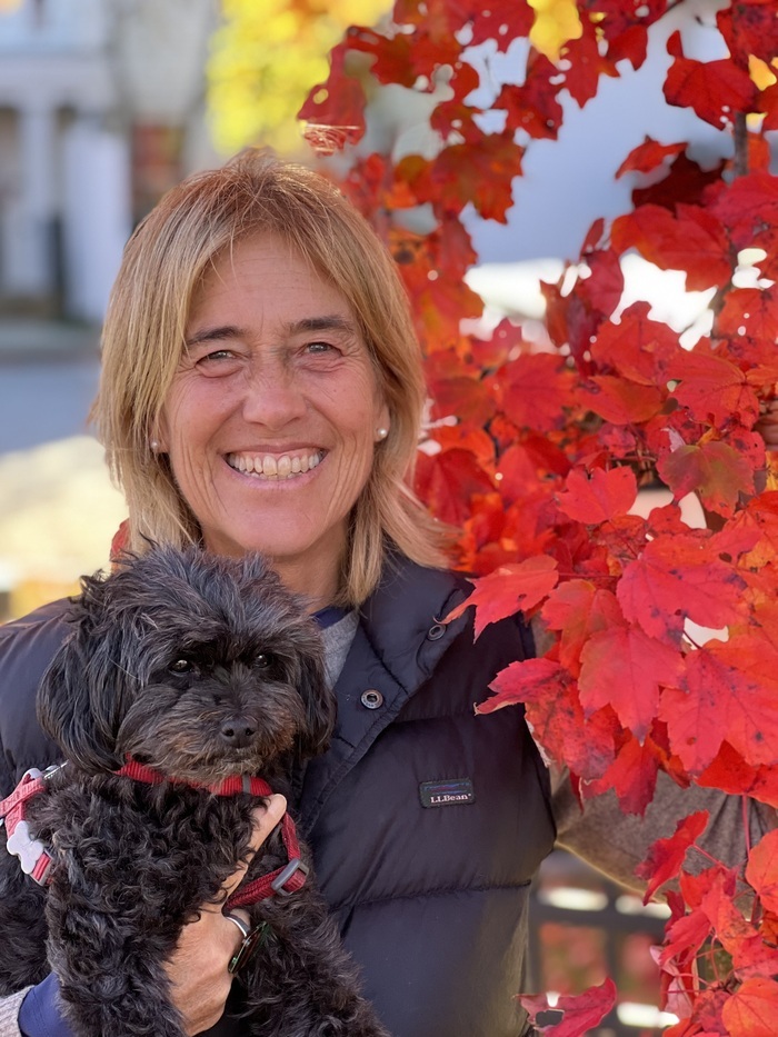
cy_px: 518
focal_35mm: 77
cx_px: 389
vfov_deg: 25.3
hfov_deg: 19.1
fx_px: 2307
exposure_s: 1/121
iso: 80
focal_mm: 9
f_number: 2.8
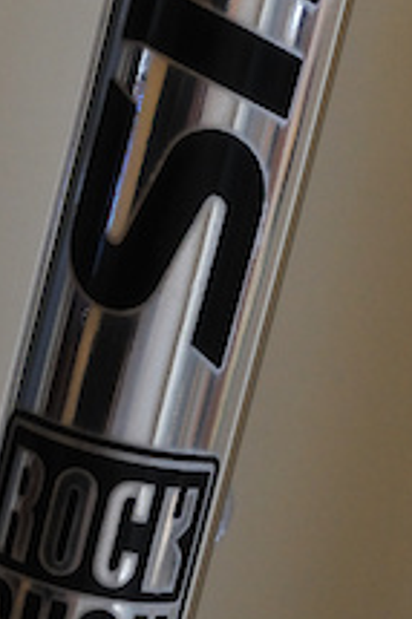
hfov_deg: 8.7
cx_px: -122
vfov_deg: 13.1
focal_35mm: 156
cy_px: 150
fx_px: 2682
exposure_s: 1/60
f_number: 4.5
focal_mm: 28
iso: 800
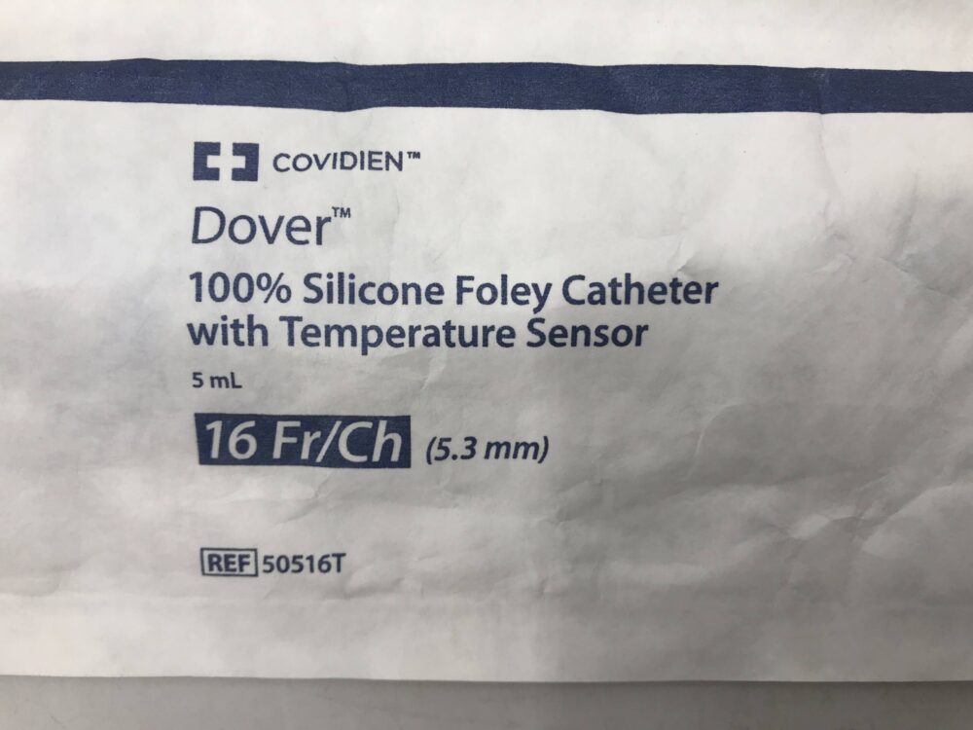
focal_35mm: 28
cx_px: 486
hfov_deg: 63.4
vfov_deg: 49.7
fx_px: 787
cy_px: 365
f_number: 1.8
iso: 20
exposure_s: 1/206
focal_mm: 3.99
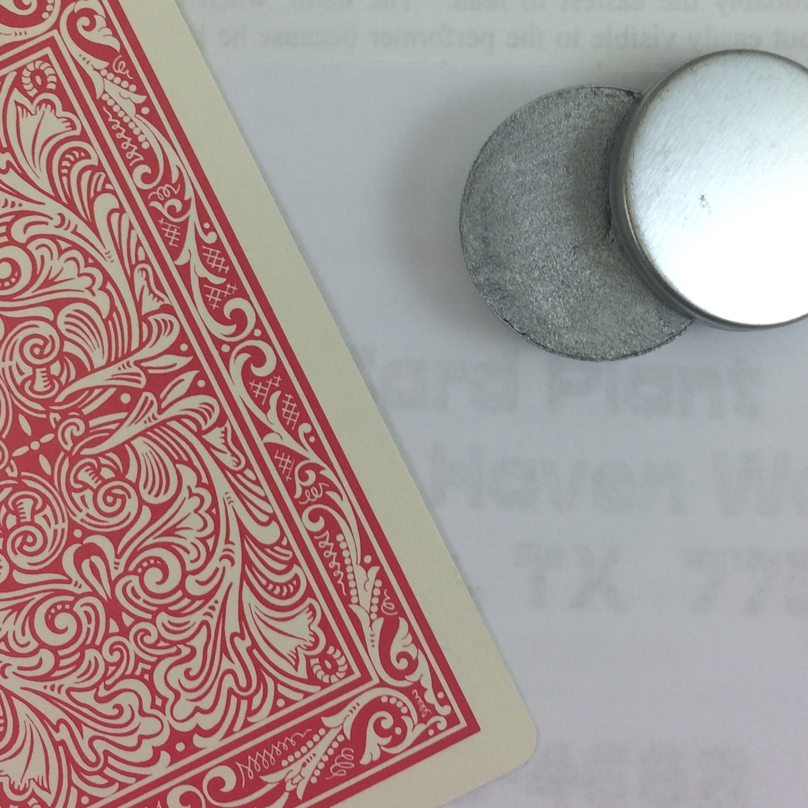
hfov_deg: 30.5
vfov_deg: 30.0
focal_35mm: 56
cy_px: 190
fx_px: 1479
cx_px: 435
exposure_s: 1/121
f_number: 2.2
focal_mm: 4.15
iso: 32
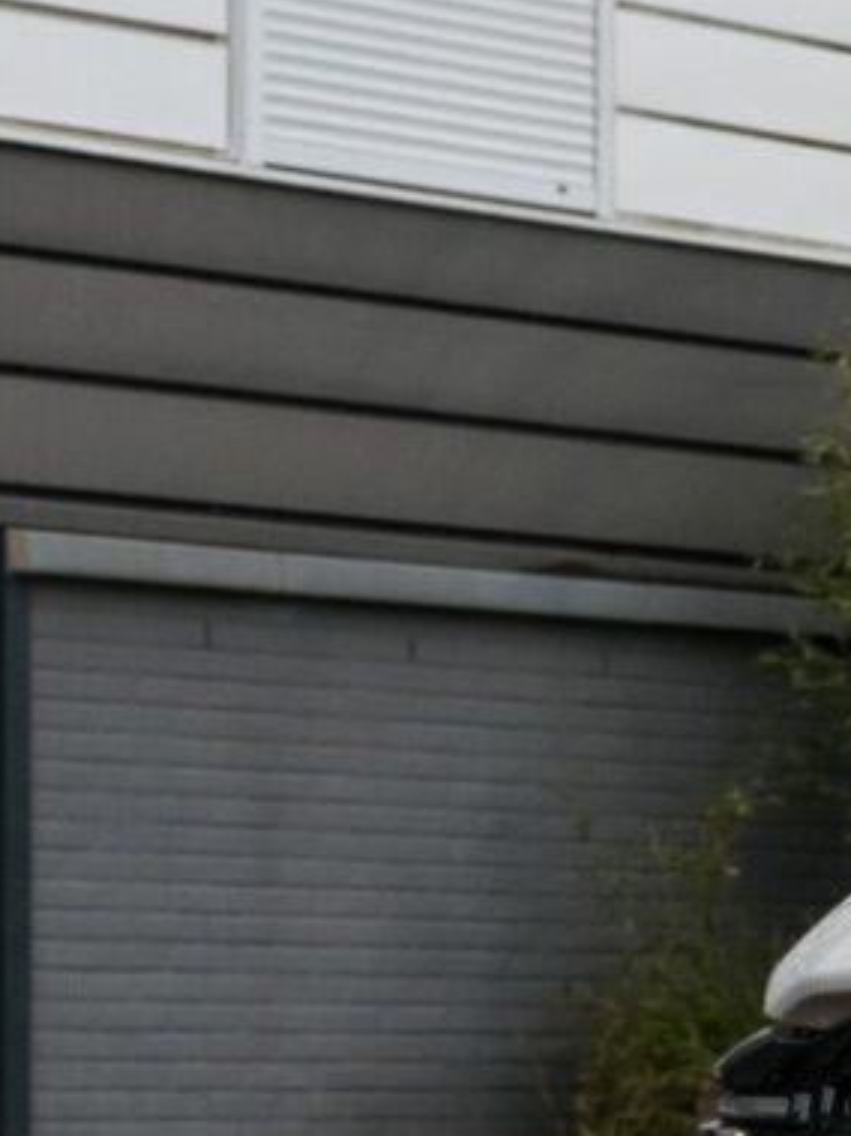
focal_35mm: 247
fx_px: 8101
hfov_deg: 5.2
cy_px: 414
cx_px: 3707
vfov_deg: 8.0
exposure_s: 1/80
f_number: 8
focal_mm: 38
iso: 400
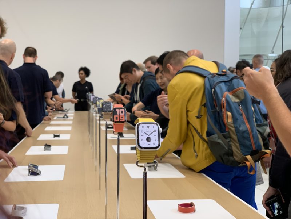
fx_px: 437
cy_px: 110
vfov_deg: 28.0
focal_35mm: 52
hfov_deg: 36.8
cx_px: 146
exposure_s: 1/122
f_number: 2.4
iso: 80
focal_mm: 6
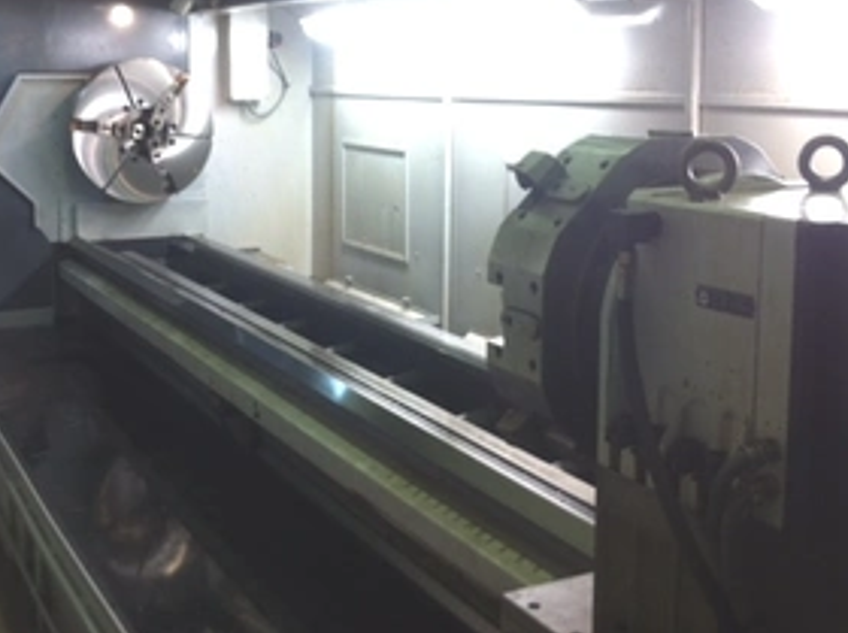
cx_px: 354
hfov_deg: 38.1
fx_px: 1223
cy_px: 195
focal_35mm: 50
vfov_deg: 28.8
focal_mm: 3.85
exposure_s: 1/20
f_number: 2.8
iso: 80
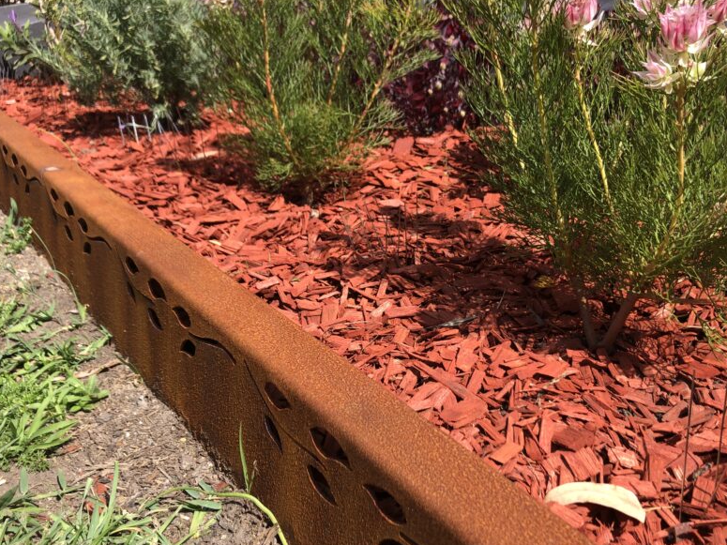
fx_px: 777
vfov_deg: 38.6
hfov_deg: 50.1
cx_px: 399
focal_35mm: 37
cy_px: 295
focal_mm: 3.99
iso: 20
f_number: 1.8
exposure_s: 1/873
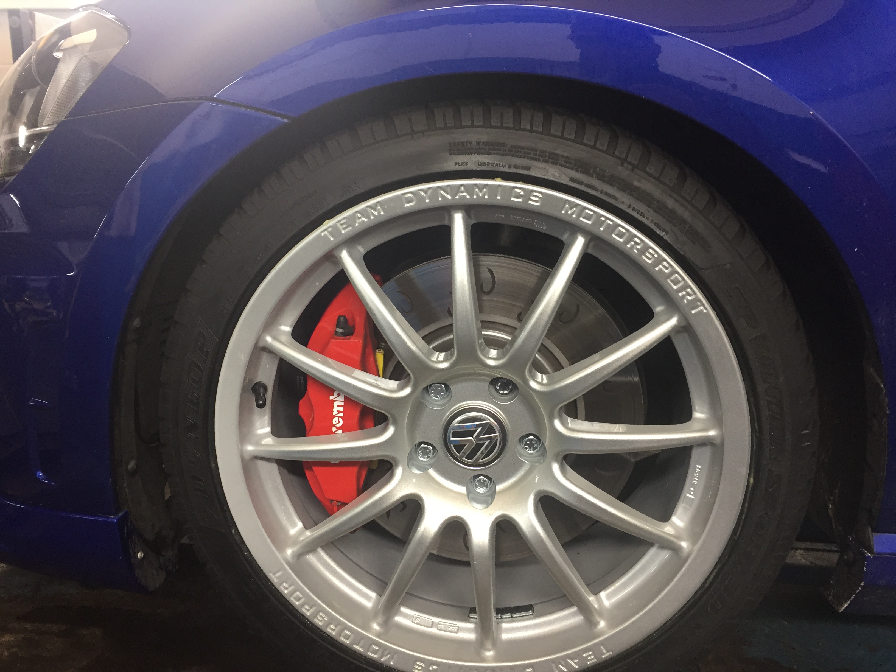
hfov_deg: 61.7
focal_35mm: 29
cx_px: 448
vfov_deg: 48.2
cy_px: 336
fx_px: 751
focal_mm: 4.15
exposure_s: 1/33
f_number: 2.2
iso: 125
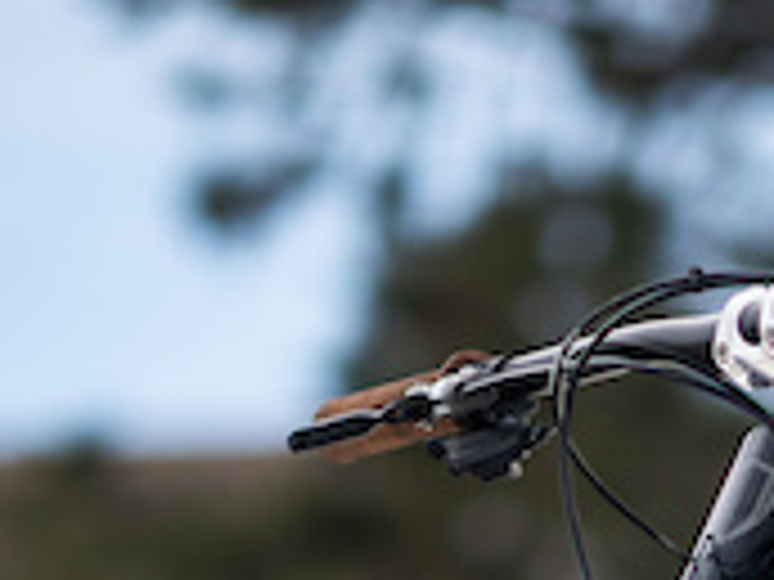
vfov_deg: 3.9
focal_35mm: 380
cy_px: 1196
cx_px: 1030
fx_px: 8497
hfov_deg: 5.2
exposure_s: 1/2500
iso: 160
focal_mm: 85
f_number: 1.4
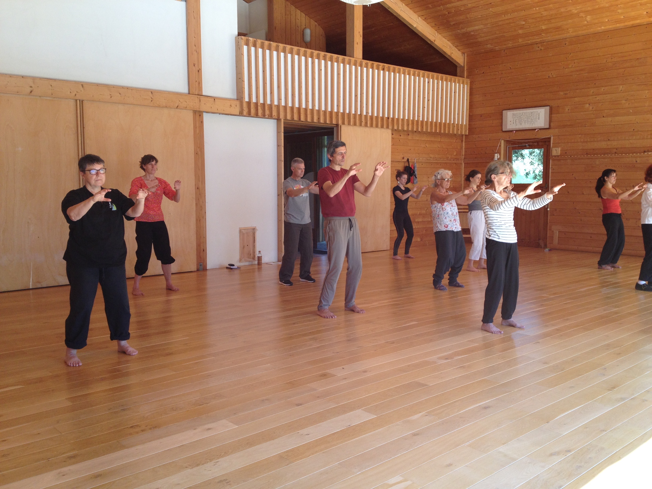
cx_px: 326
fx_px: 659
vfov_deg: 40.7
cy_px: 244
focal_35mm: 35
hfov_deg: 52.6
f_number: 2.4
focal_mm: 4.28
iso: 50
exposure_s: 1/120
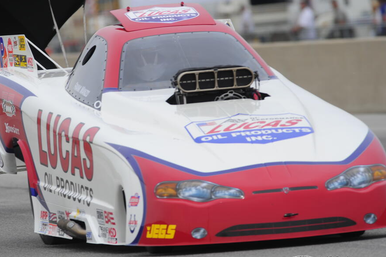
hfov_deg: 3.4
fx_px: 6548
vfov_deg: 2.2
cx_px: 129
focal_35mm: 611
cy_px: 101
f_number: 8
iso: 250
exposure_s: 1/1000
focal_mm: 420
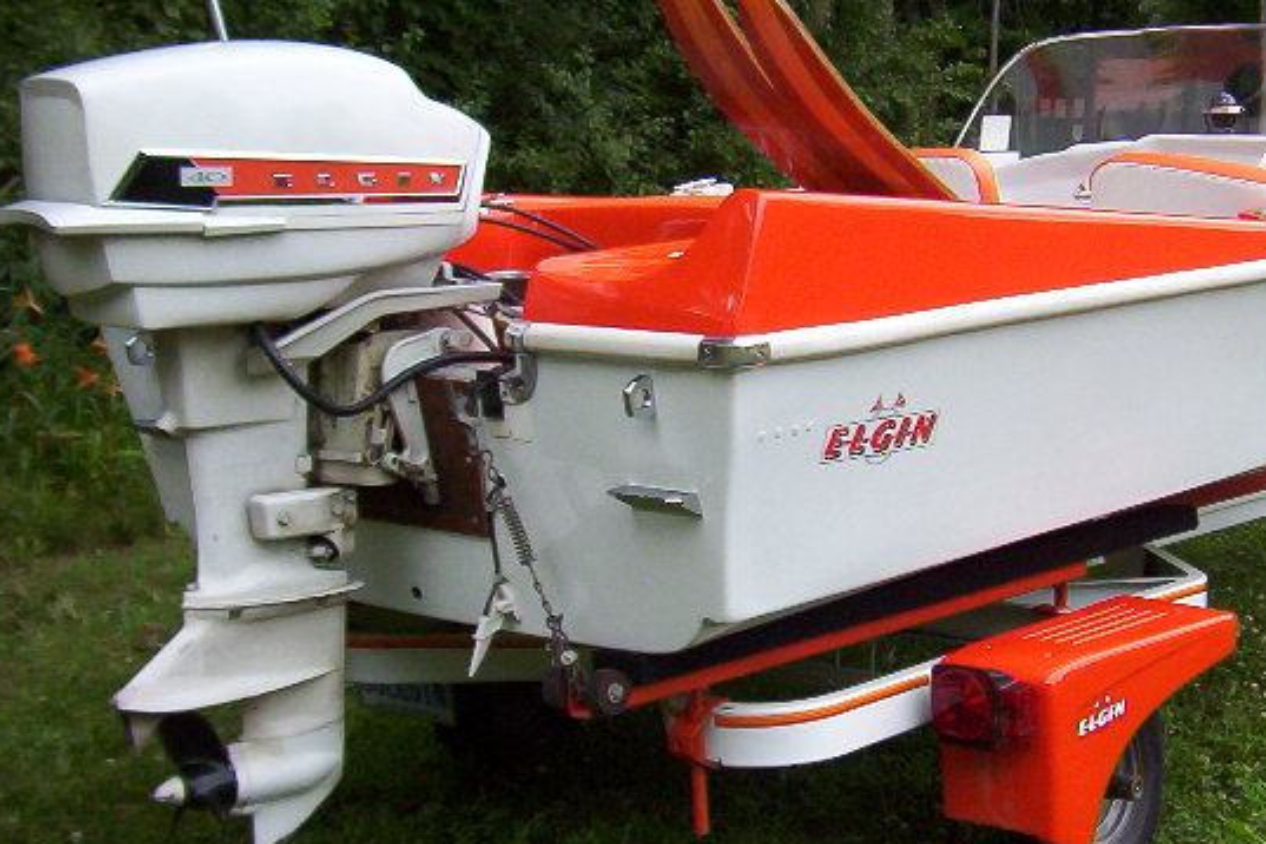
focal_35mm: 57
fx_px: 2004
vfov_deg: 23.8
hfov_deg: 34.7
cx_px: 861
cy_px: 368
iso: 100
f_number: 2.76
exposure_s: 1/425
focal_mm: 5.54
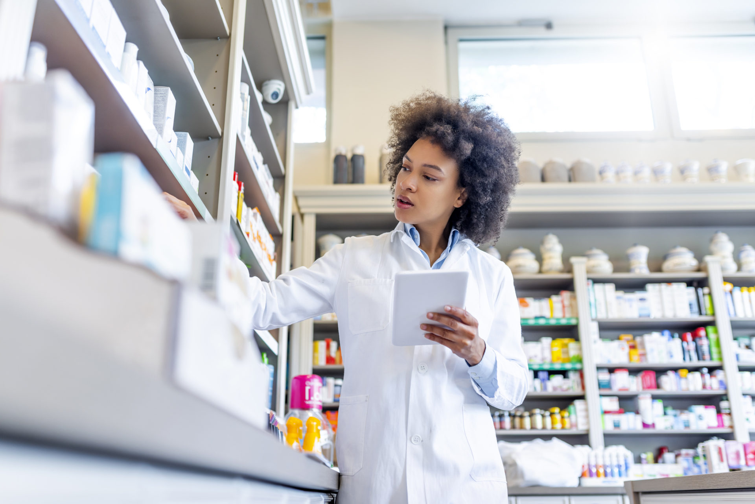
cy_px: 252
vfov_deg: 37.9
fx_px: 734
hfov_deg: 54.4
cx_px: 378
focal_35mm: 35
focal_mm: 35
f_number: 2.2
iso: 250
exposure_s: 1/100
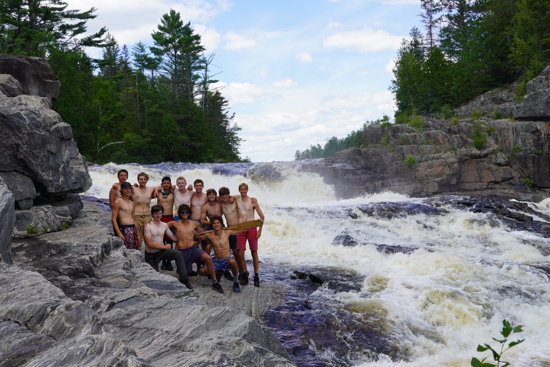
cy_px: 184
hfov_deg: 40.0
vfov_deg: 27.3
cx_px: 275
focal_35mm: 50
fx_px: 756
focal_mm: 33
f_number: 9
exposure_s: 1/125
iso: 100
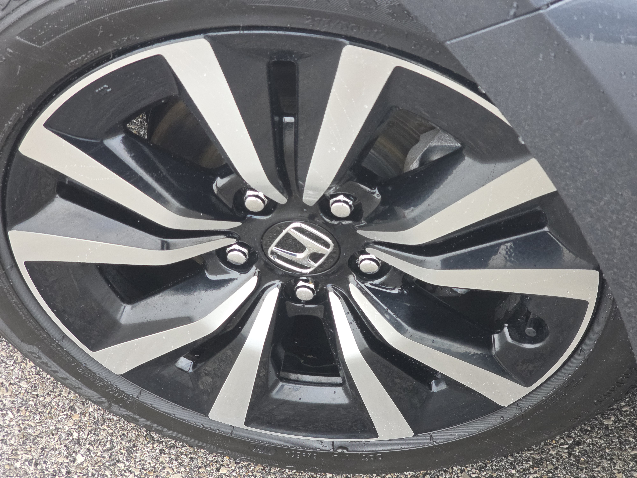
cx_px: 318
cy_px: 239
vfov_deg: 21.3
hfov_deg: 28.2
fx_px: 1270
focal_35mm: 69
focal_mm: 7.9
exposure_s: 1/120
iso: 80
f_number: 2.4
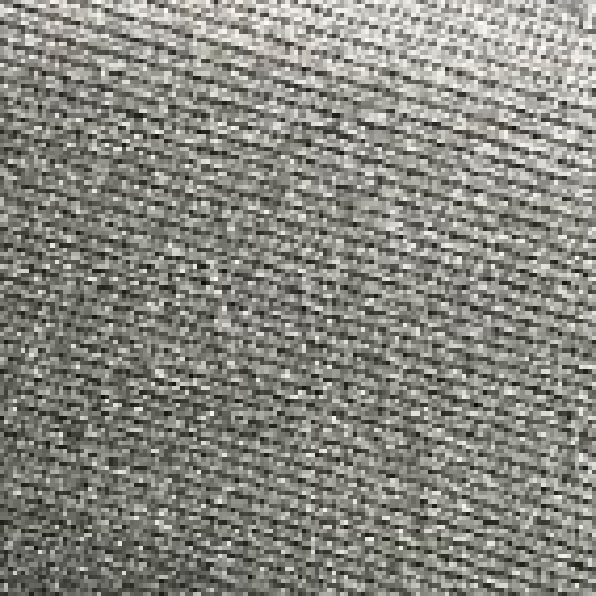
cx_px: 315
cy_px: 1343
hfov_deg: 5.7
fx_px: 5980
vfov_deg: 5.5
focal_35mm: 307
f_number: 1.78
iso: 640
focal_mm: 6.86
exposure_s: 1/30
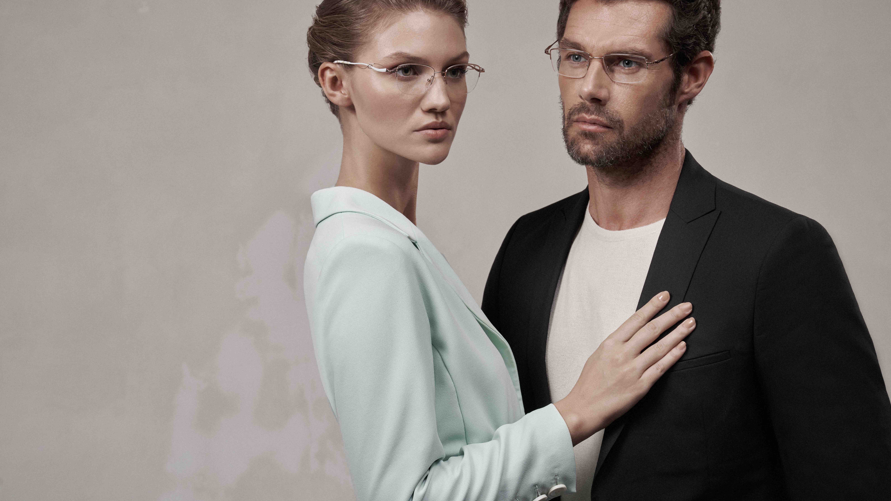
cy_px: 230
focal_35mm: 74
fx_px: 1748
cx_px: 449
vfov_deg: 16.3
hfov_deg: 28.6
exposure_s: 1/125
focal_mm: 70
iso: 200
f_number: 9
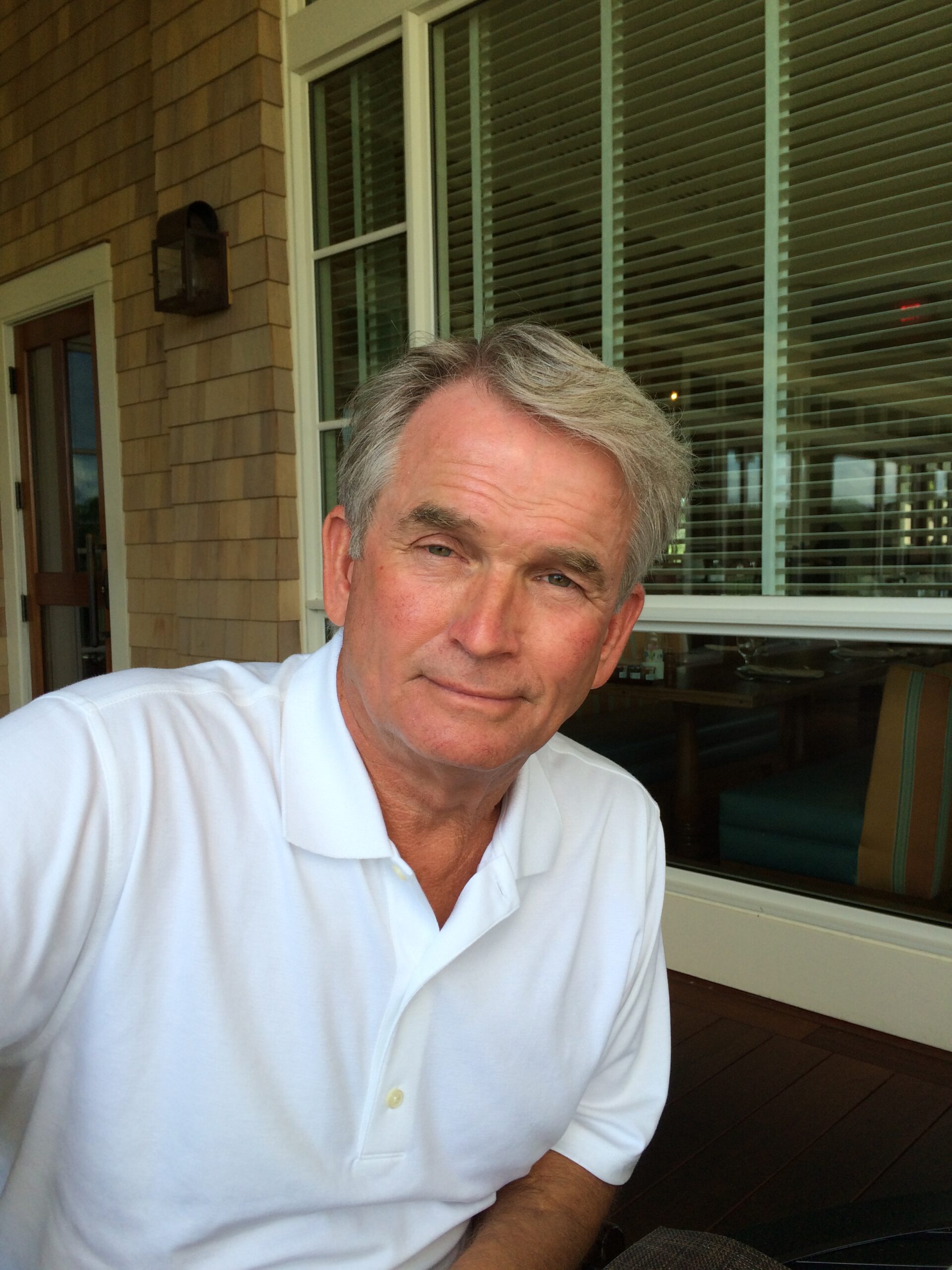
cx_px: 476
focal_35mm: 29
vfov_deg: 61.7
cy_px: 635
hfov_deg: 48.2
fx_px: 1063
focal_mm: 4.15
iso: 32
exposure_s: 1/436
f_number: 2.2
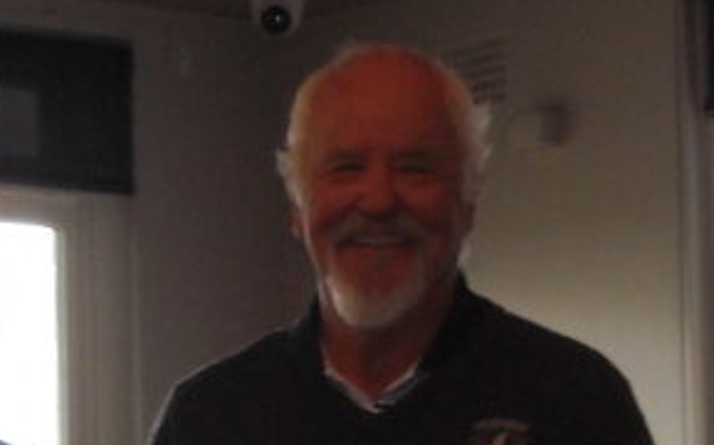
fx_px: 3946
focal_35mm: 203
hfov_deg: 10.2
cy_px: 638
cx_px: 734
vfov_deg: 6.4
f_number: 3.3
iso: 200
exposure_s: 1/60
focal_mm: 8.85
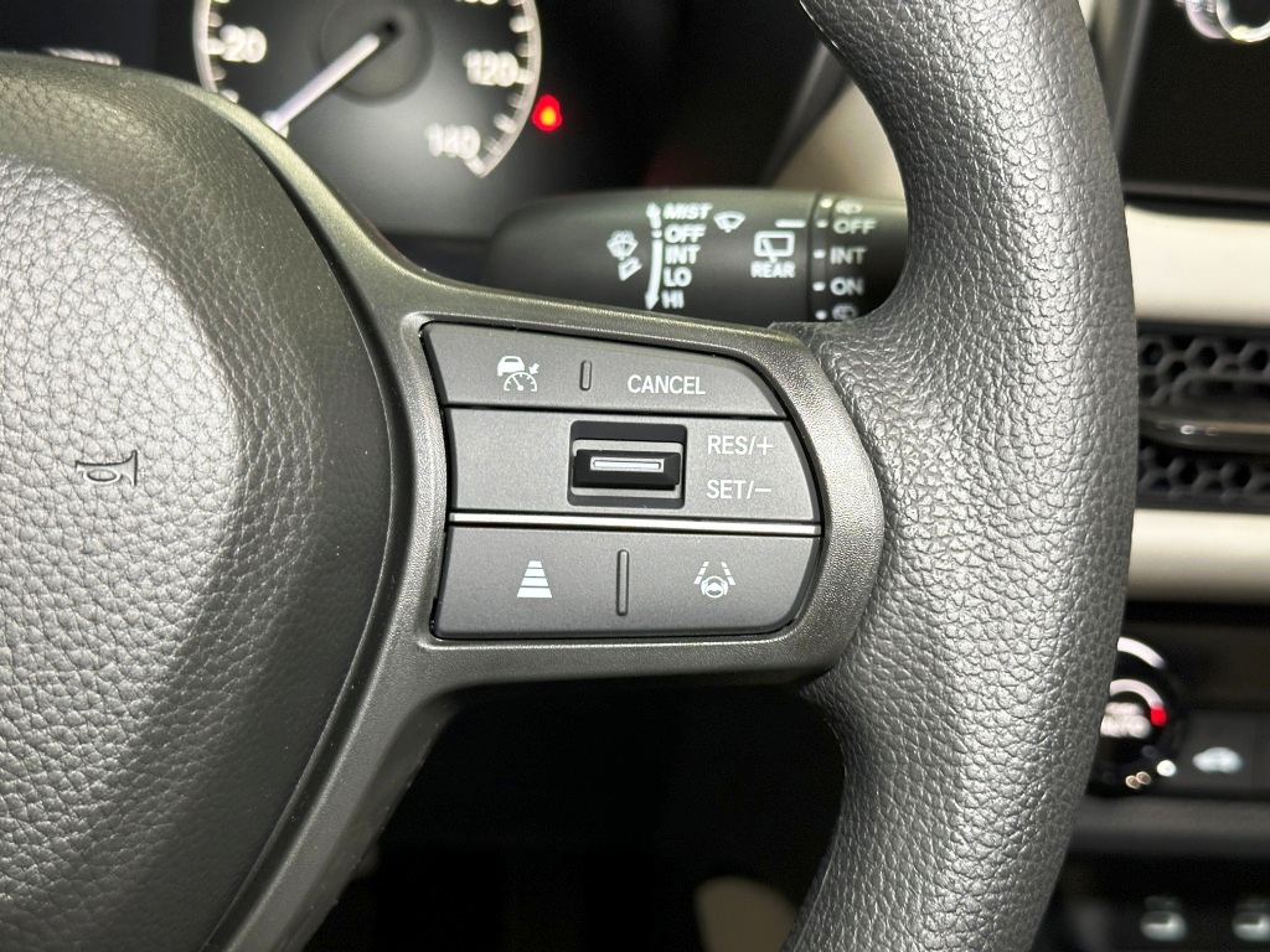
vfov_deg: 30.3
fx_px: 1761
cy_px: 476
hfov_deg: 39.7
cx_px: 635
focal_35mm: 48
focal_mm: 6.86
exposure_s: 1/40
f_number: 1.78
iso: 320
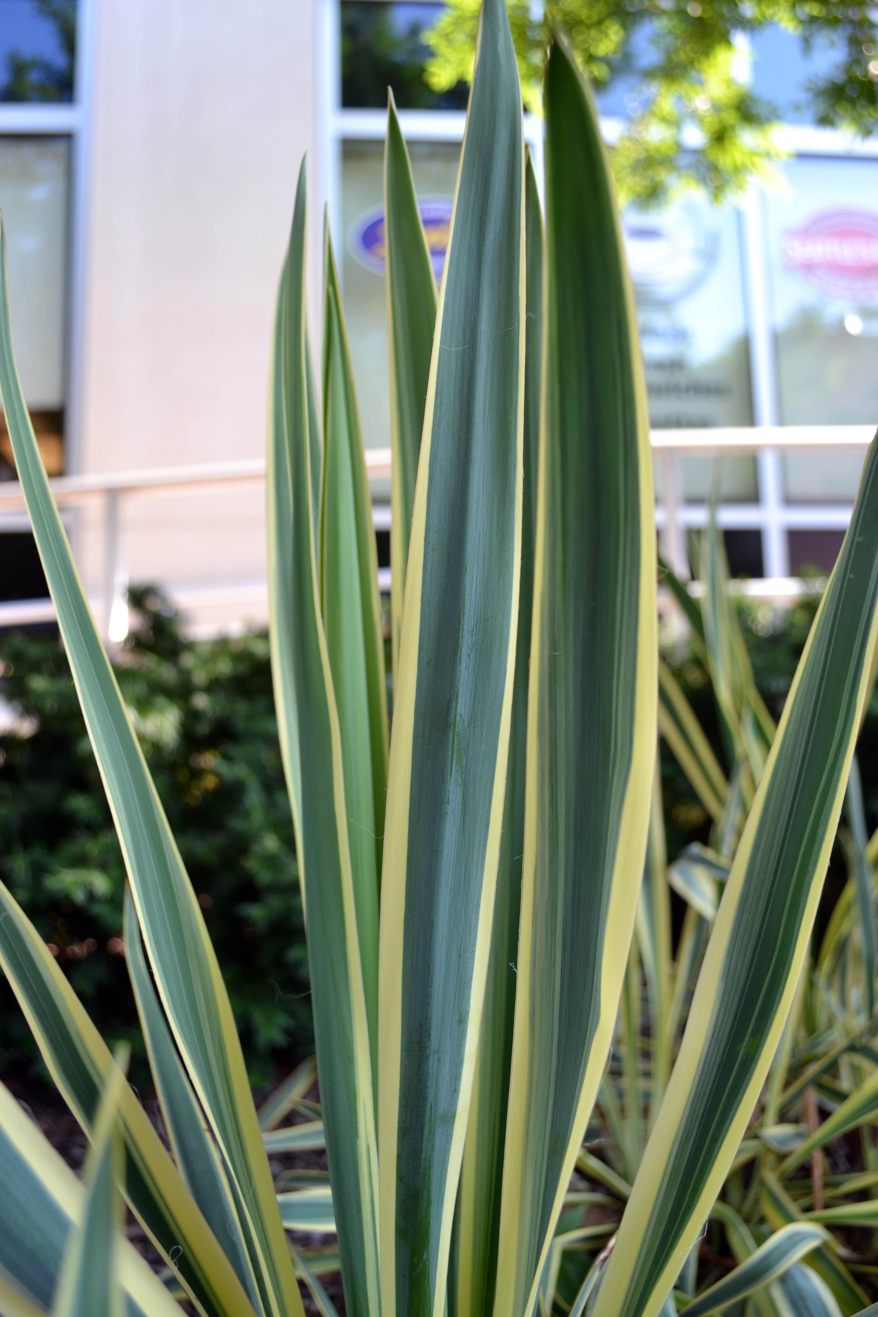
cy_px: 655
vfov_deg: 55.8
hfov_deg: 38.9
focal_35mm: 34
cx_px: 432
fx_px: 1244
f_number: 4.5
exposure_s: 1/60
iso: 100
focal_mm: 22
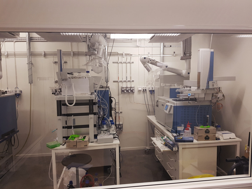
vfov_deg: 53.1
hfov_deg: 67.3
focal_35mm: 26
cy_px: 94
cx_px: 126
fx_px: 189
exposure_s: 1/50
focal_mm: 4.2
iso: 160
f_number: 1.7
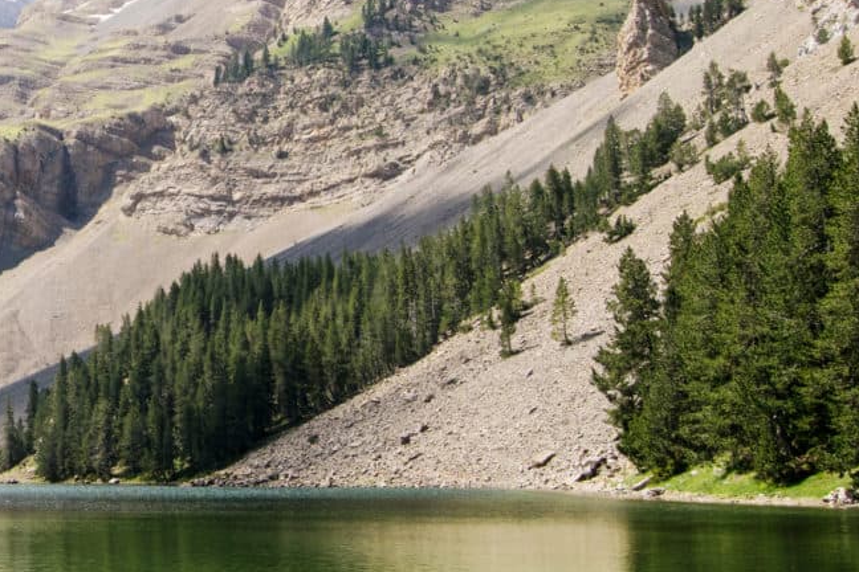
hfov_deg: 28.5
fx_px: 1527
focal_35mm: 64
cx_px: -93
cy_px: 151
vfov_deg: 21.1
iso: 200
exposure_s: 1/400
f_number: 10
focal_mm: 18
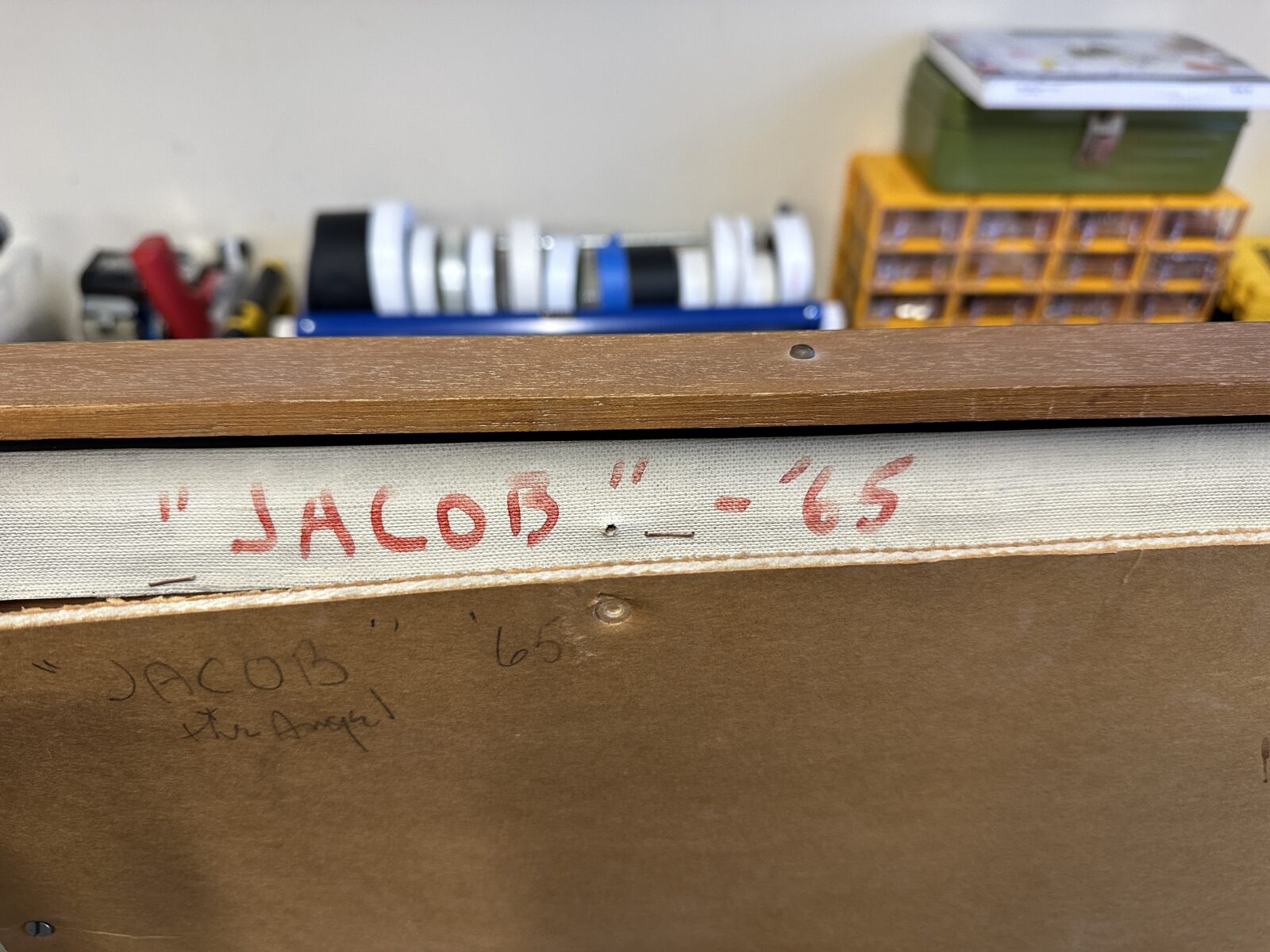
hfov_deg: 71.6
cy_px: 476
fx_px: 881
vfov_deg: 56.8
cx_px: 635
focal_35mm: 24
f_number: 1.78
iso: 200
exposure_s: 1/121
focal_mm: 6.86
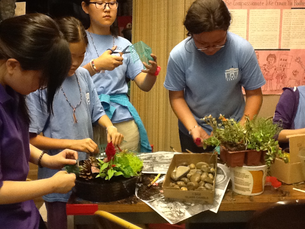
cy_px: 114
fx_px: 388
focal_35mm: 44
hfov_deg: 42.9
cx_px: 152
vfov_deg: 32.9
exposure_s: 1/30
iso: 250
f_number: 2.4
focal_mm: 2.03
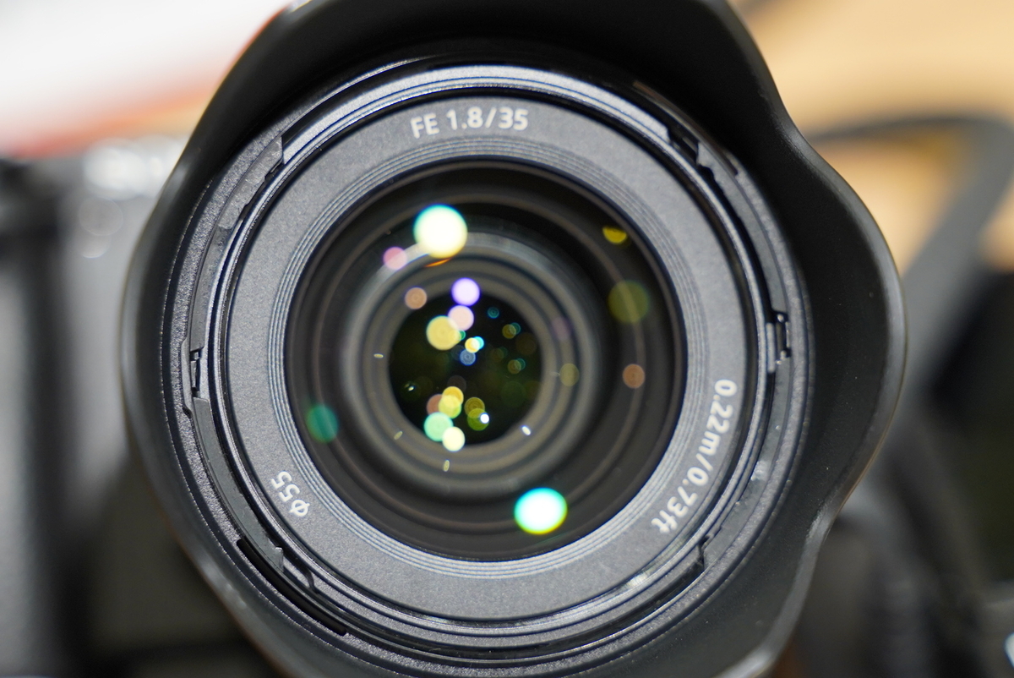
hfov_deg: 18.2
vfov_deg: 12.3
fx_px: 3157
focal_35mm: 112
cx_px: 507
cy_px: 339
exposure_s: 1/250
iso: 800
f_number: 3.5
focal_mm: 75
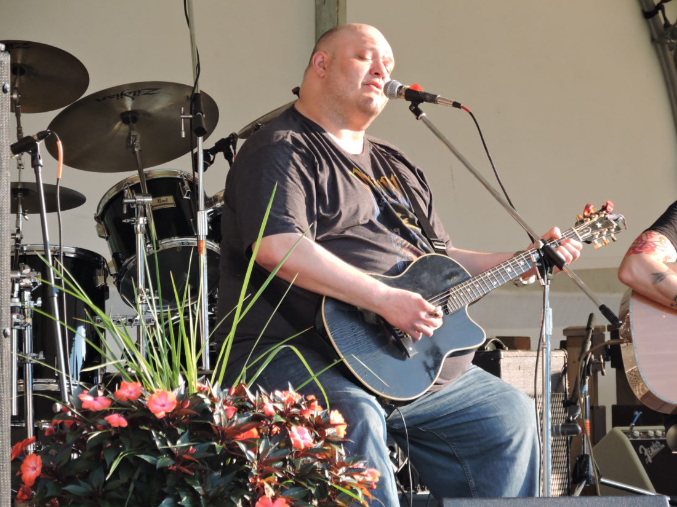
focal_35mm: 400
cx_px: 338
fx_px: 7823
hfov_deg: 5.0
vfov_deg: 3.7
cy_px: 254
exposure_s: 1/250
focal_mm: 71.3
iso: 400
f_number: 4.8
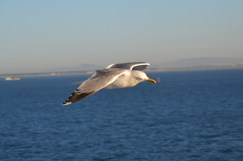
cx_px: 122
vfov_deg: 9.3
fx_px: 990
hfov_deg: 14.0
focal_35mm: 147
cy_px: 80
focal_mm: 98
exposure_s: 1/250
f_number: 8
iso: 125
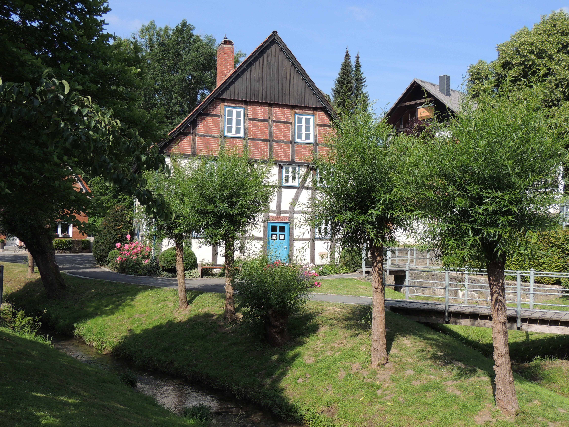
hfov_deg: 52.6
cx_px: 284
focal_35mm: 35
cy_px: 214
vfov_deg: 40.7
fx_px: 575
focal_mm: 6.2
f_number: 3.3
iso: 100
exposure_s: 1/800
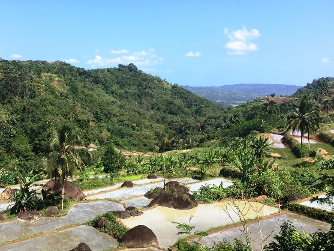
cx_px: 104
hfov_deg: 44.0
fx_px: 405
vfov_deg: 34.4
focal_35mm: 42
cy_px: 126
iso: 25
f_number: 2.2
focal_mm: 4.15
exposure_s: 1/1083
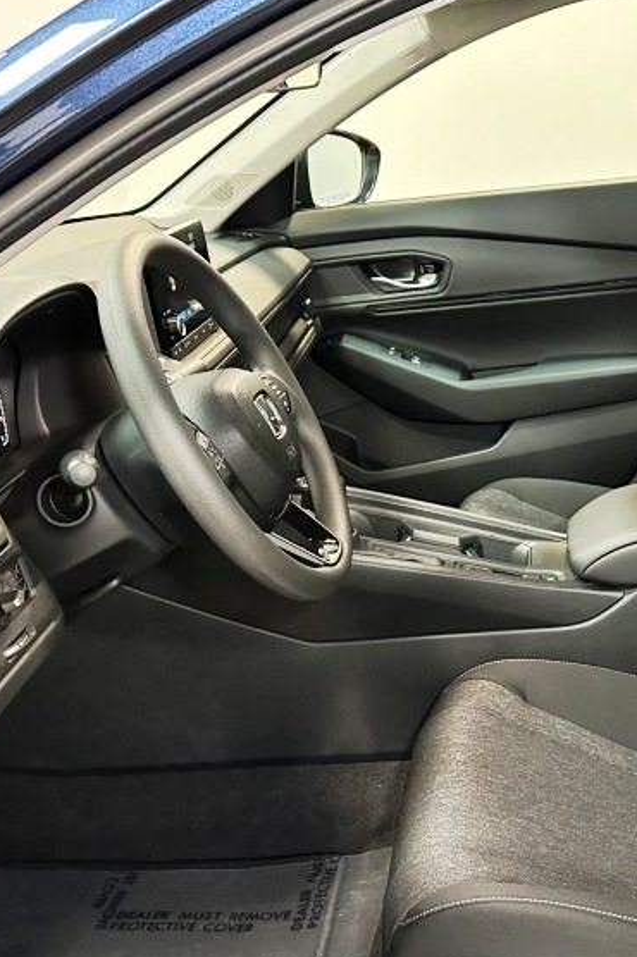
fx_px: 1222
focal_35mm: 46
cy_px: 554
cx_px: 532
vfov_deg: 42.6
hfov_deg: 28.4
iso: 800
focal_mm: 6.86
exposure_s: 1/30
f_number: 1.78
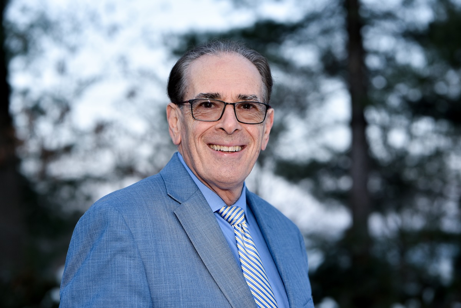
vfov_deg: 16.1
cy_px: 154
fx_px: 1089
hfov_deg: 23.9
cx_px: 230
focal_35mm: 85
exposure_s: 1/100
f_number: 3.5
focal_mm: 85
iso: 400
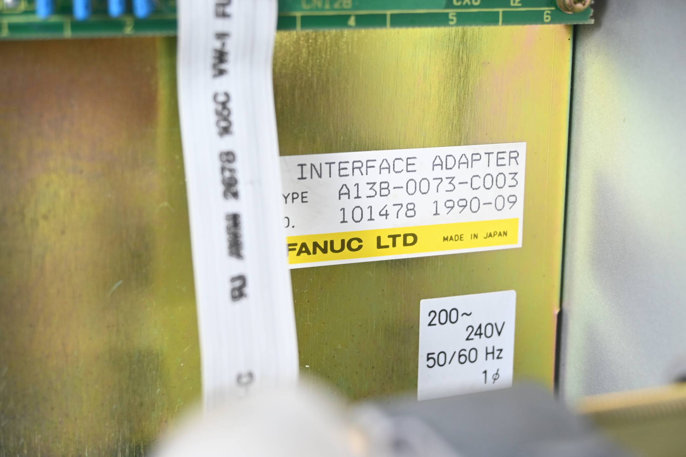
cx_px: 343
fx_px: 972
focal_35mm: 51
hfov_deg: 38.9
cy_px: 228
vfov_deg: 26.5
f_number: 5
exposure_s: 1/50
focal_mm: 34
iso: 560
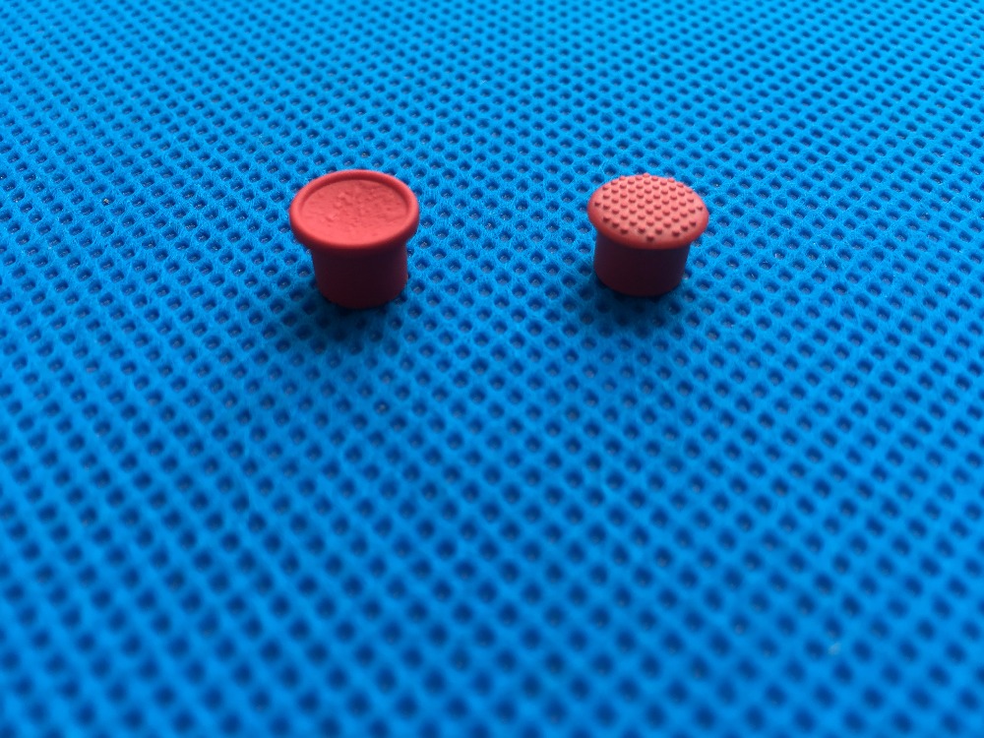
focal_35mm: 29
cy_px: 369
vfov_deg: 48.2
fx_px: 824
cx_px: 492
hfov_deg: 61.7
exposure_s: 1/144
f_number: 2.2
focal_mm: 4.15
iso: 25
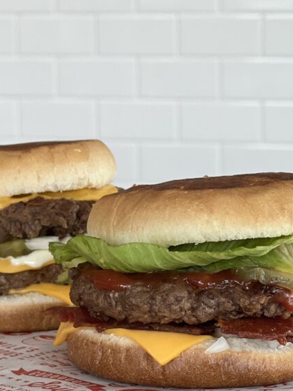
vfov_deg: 13.6
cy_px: 264
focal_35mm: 145
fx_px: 1637
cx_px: 119
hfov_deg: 10.2
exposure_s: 1/120
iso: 100
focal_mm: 9
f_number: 2.8
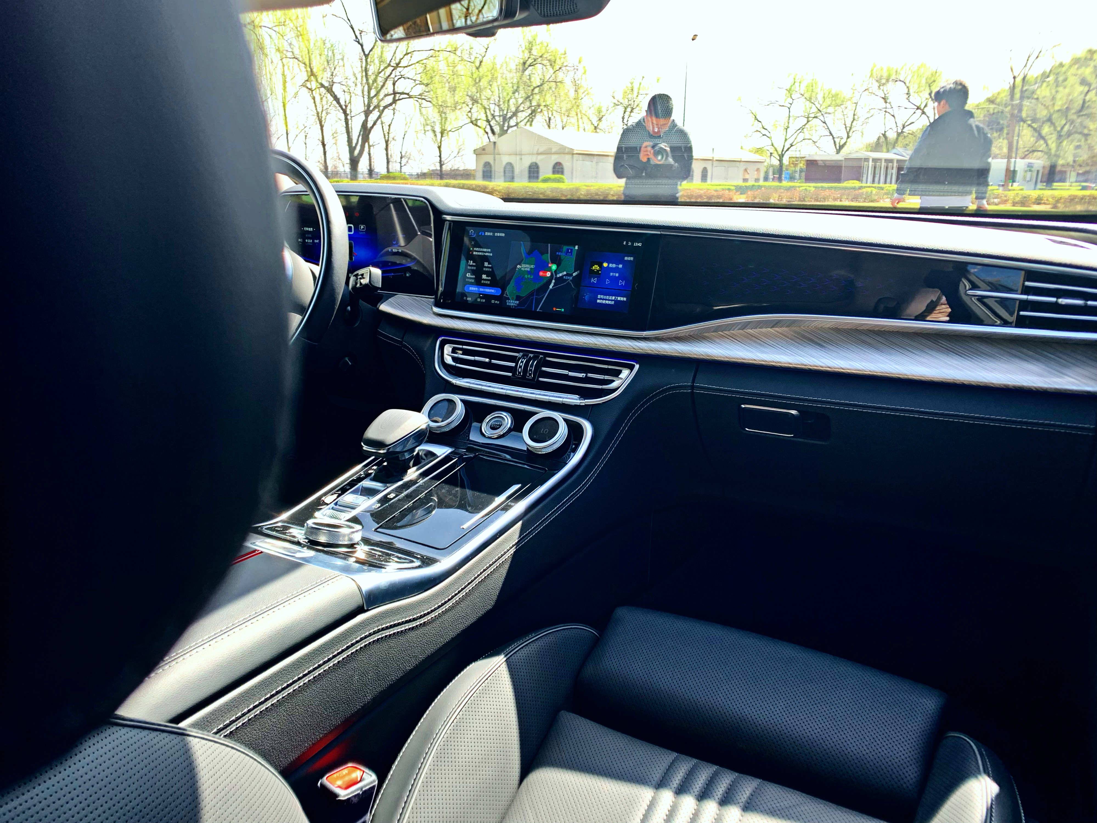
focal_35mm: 26
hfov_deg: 67.3
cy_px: 412
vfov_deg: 53.1
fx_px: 824
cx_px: 548
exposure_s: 1/122
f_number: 1.8
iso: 25
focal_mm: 4.25
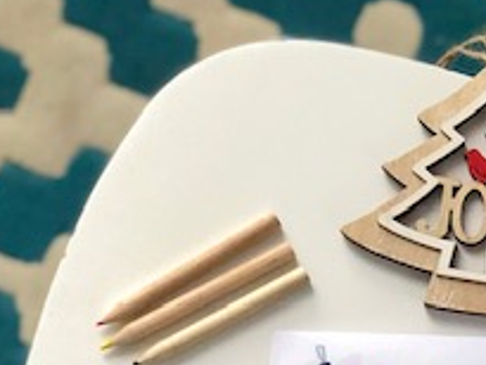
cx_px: 654
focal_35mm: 162
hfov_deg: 11.8
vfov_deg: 9.0
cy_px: 498
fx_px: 2276
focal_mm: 6
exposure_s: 1/24
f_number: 2.4
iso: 160
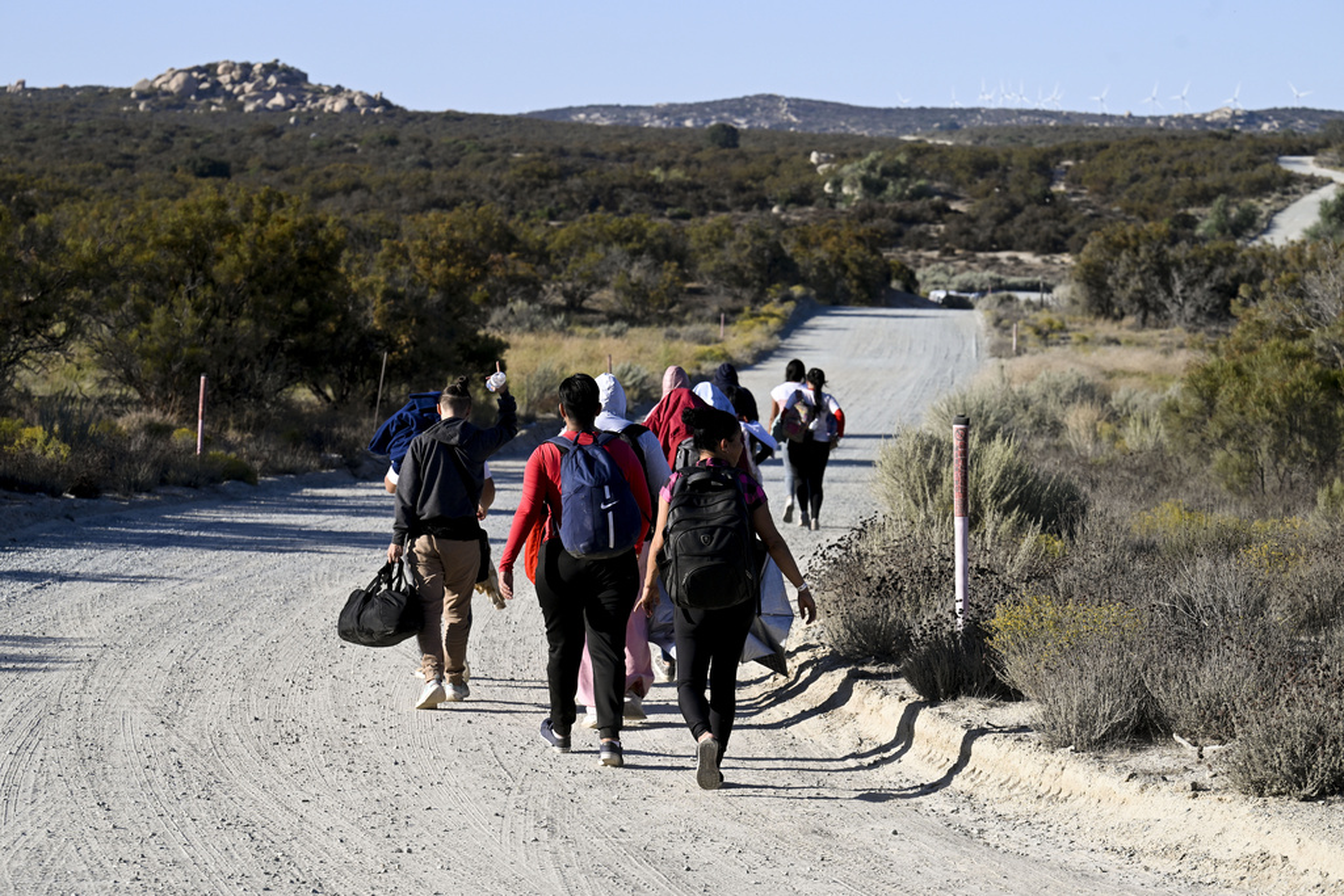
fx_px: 4480
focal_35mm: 120
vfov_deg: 11.4
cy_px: 448
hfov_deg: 17.1
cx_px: 672
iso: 400
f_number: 7.1
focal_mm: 120
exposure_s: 1/1250
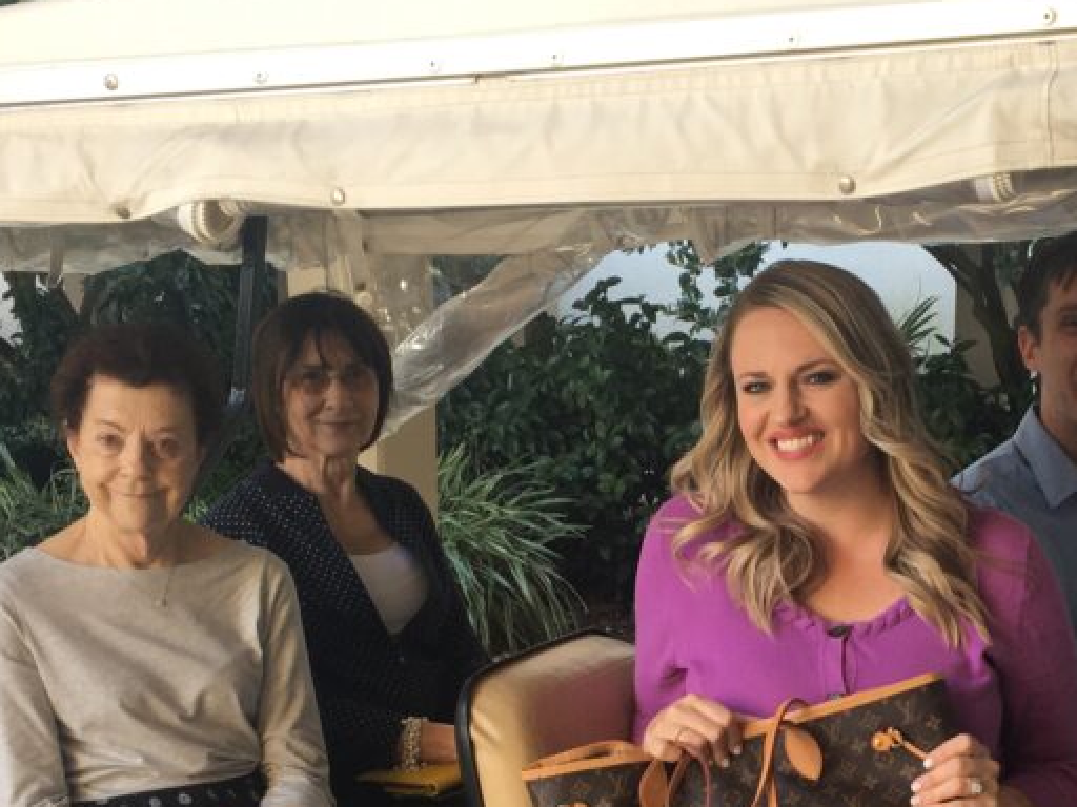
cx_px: 774
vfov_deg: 21.1
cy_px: 731
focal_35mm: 68
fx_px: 2116
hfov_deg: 28.2
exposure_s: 1/60
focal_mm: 4.15
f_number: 2.2
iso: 32
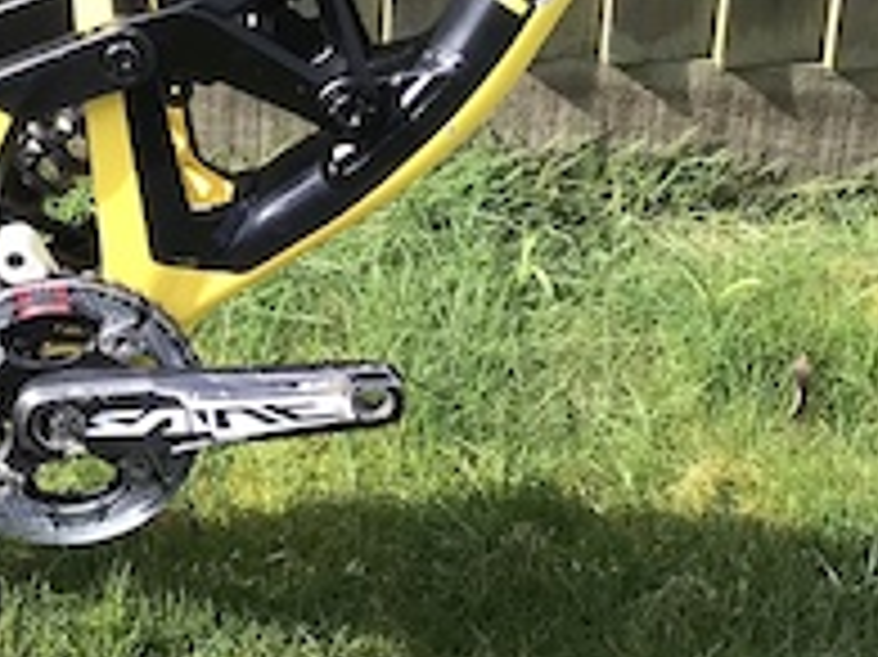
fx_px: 2915
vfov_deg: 12.6
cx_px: 392
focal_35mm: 115
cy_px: -94
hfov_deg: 17.1
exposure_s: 1/507
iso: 20
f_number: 1.8
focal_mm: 3.99
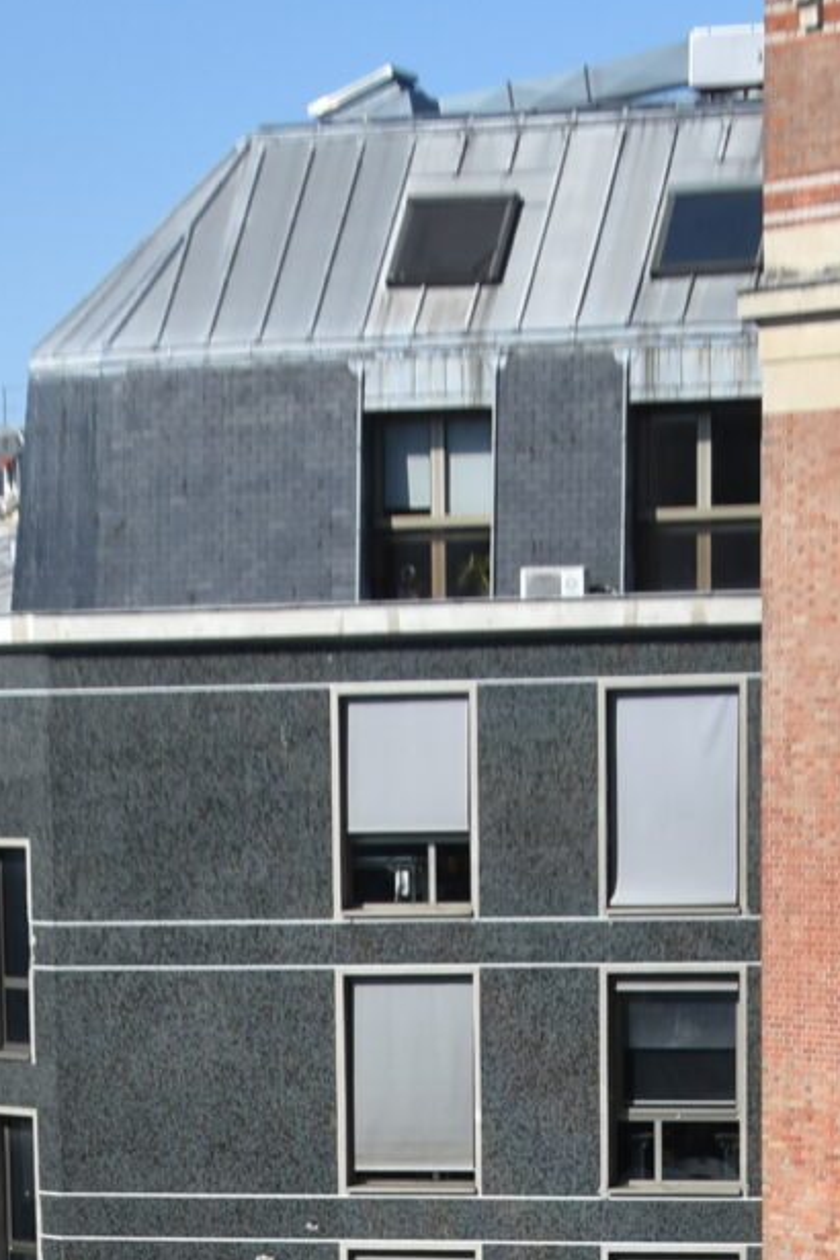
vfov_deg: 12.4
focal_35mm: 156
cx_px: 133
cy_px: 2020
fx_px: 5462
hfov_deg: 8.8
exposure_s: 1/500
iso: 140
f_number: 8
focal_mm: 25
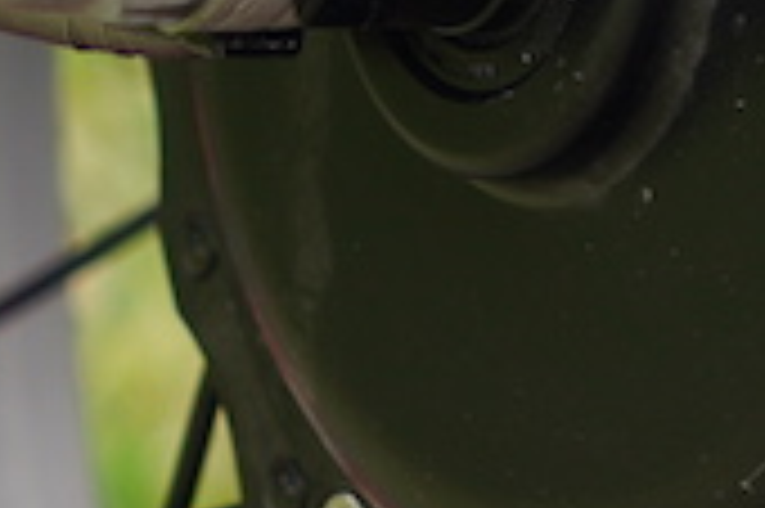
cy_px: -299
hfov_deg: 4.5
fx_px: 9744
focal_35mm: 459
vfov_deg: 3.0
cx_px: 486
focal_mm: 40
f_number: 2.8
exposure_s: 1/125
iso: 100
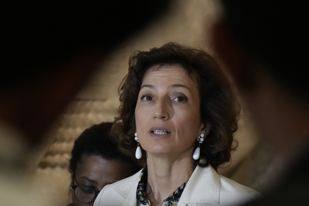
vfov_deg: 5.4
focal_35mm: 254
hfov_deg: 8.1
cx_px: 173
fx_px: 2180
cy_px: 104
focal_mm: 147
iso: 5000
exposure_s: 1/100
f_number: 5.6
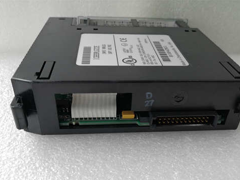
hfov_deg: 53.9
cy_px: 113
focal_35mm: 34
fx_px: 236
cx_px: 126
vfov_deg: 41.5
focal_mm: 3.95
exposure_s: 1/100
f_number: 1.8
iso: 64
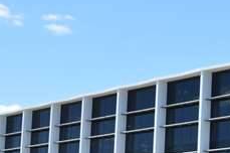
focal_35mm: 126
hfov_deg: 15.6
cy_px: 159
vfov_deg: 10.7
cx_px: 281
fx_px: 804
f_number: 7.1
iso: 100
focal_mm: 24
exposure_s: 1/200
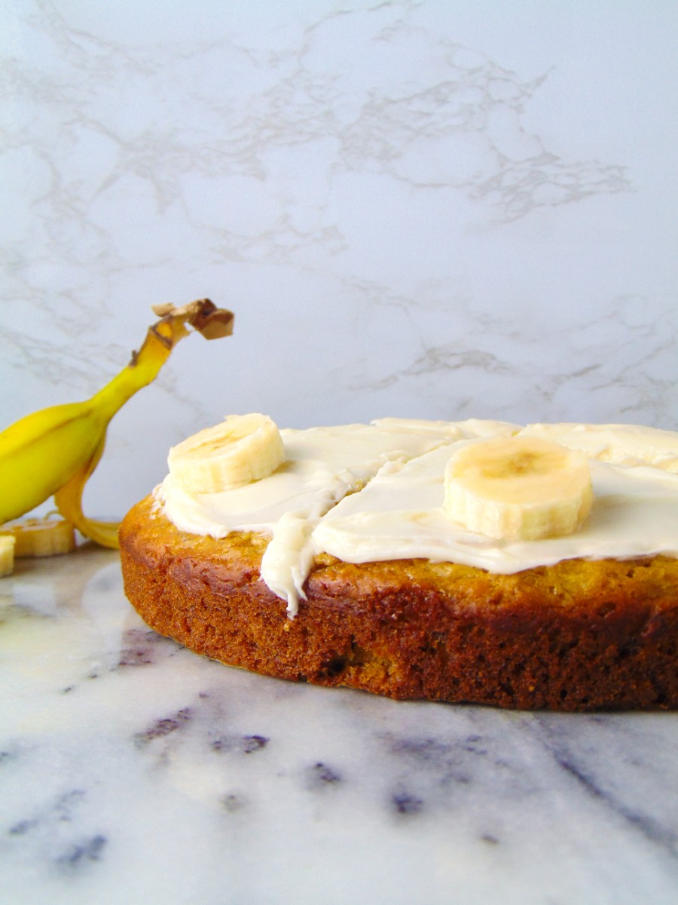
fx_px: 1018
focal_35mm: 39
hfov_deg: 36.8
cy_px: 452
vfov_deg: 47.9
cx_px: 339
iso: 100
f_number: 3.3
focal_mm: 6.9
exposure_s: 1/80
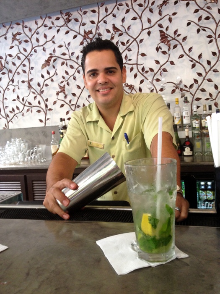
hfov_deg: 40.7
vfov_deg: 52.6
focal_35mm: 35
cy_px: 147
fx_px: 297
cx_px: 110
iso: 125
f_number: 2.4
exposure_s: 1/20
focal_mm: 4.28
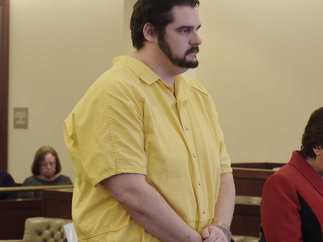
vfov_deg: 9.8
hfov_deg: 13.1
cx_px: 211
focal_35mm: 151
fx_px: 1409
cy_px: 161
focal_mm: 95
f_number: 4
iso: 3200
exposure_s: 1/125
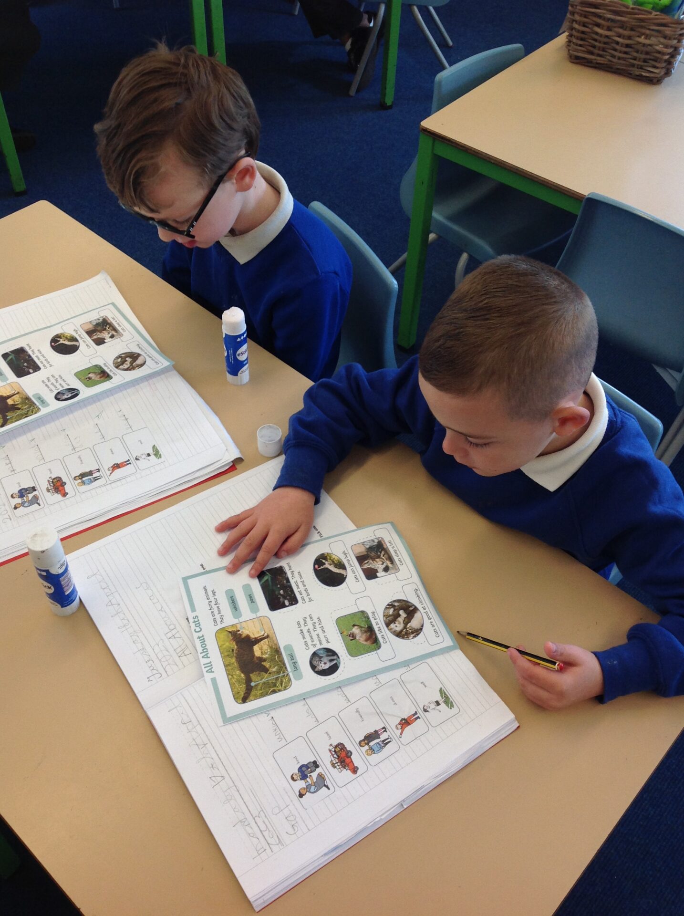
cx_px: 342
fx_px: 925
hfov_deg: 40.6
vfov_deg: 52.7
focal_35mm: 35
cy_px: 458
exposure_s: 1/60
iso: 64
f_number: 2.4
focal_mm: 4.28
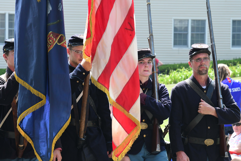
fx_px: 1607
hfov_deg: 8.6
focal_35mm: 240
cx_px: 120
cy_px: 80
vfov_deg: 5.7
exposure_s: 1/500
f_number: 11
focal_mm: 160
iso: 1600
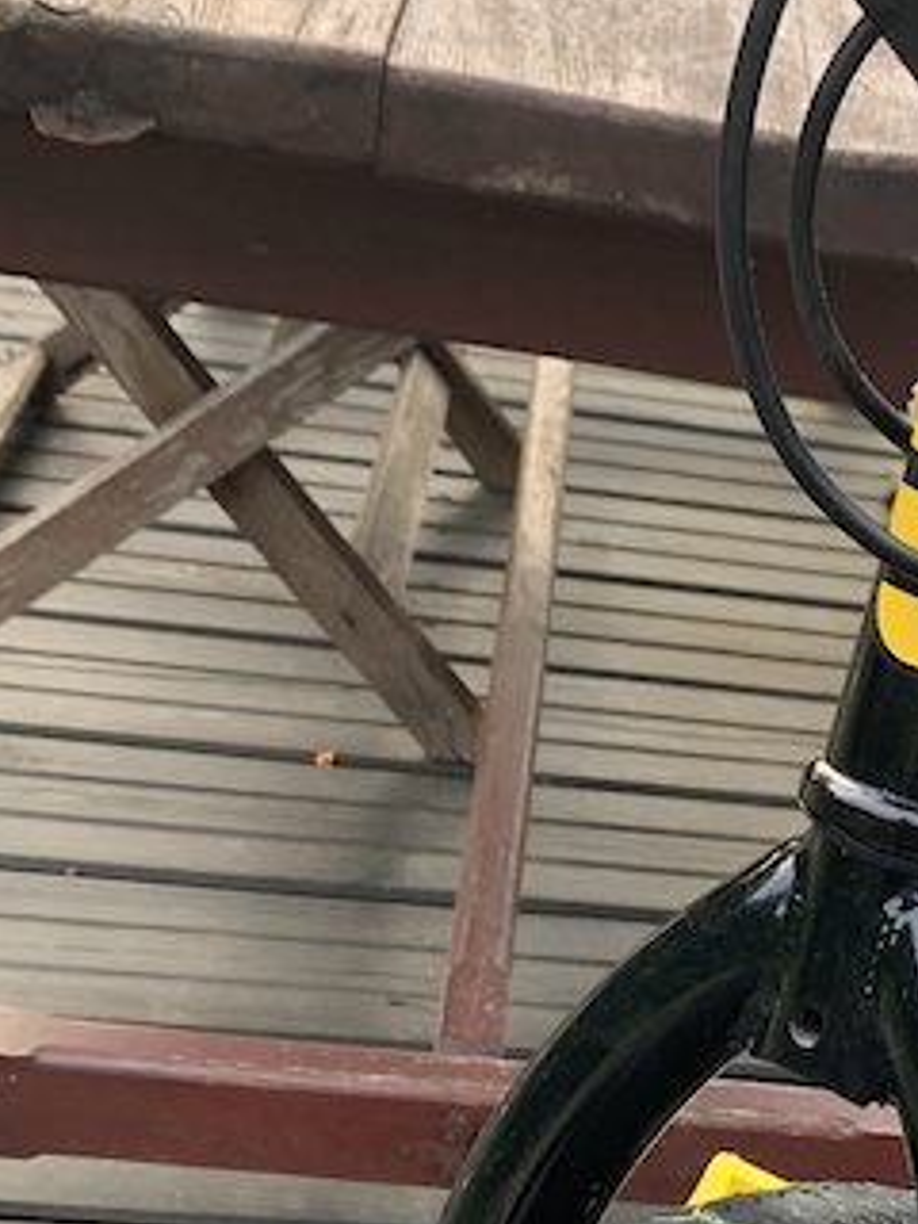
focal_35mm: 65
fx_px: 2298
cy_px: 708
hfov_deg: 21.7
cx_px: 926
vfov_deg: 29.8
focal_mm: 4.25
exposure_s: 1/121
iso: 64
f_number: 1.8
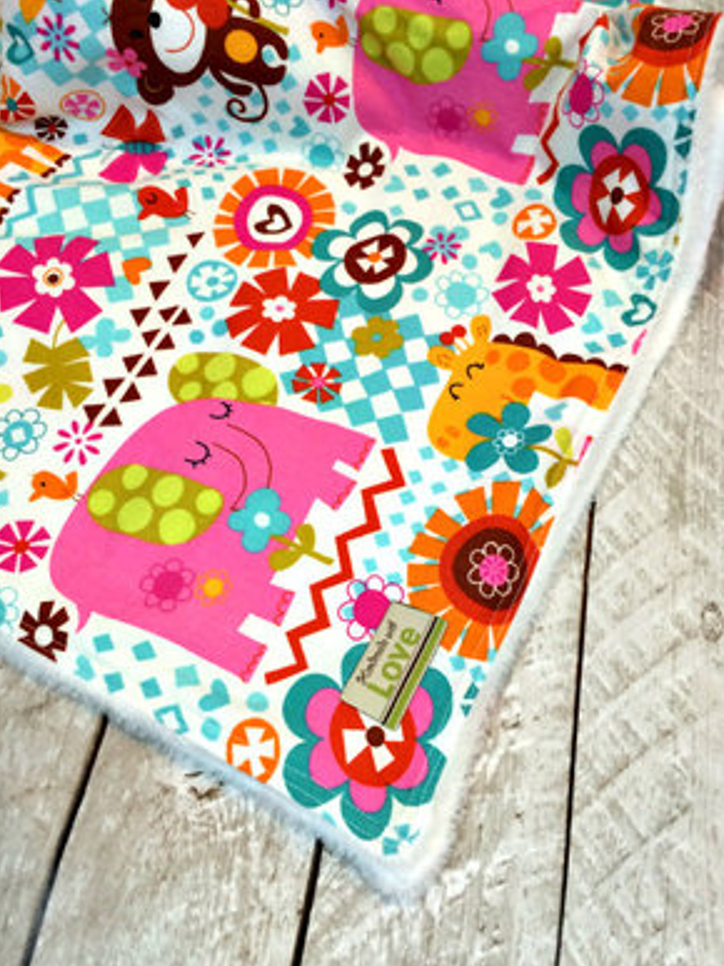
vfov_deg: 58.4
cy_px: 489
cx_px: 360
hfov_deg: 45.4
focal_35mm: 31
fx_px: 865
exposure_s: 1/30
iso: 80
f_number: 2.2
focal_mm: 4.12
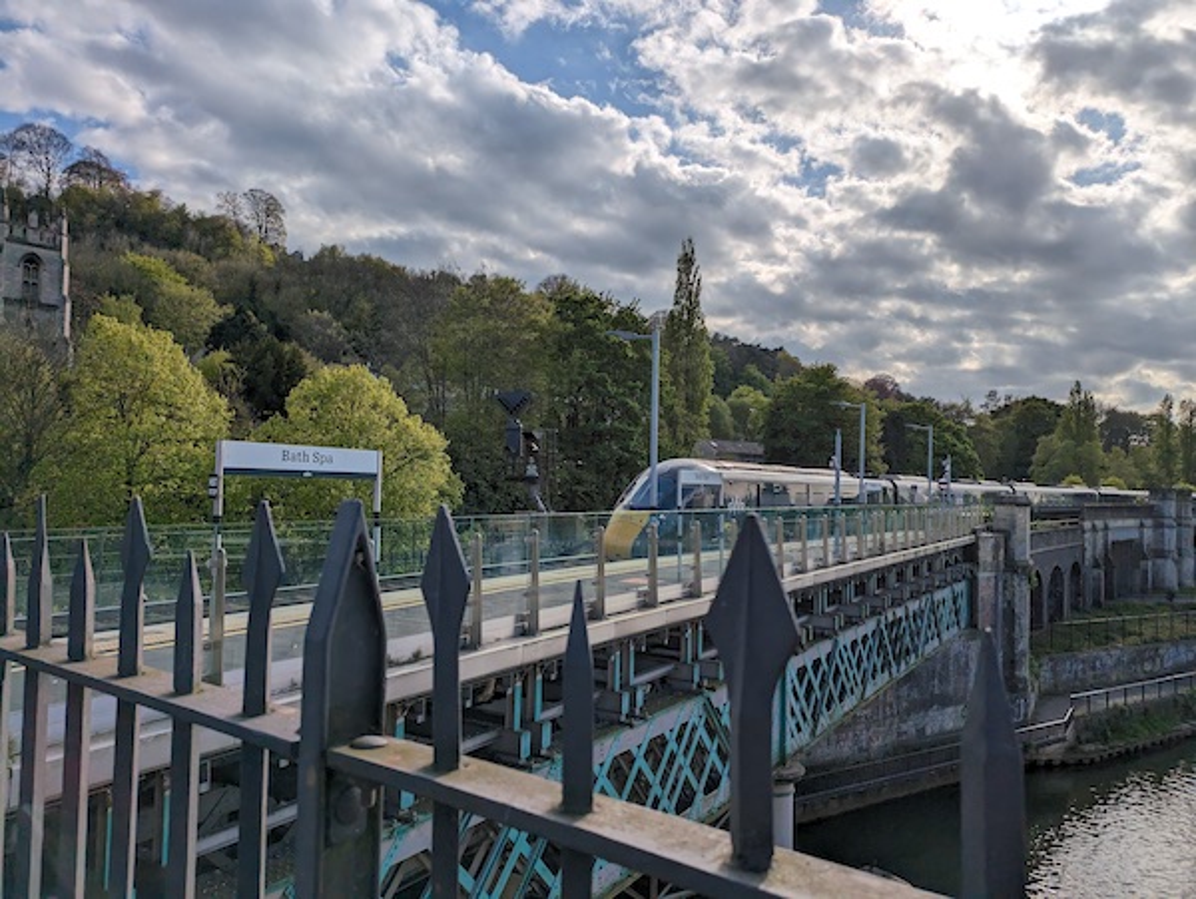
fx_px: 864
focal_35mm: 25
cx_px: 598
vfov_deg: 54.9
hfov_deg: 69.3
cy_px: 450
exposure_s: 1/7874
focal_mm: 5.43
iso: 43
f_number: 1.89
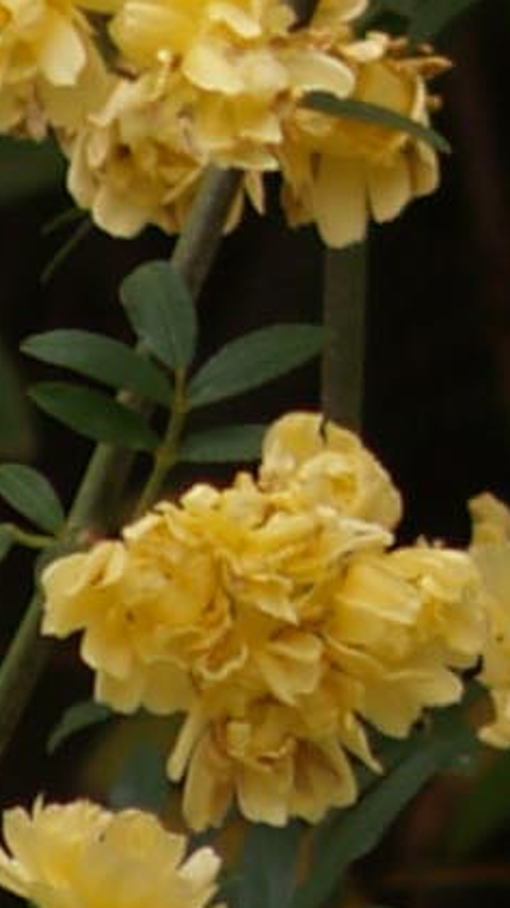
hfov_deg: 0.5
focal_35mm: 2493
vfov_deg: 0.9
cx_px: 853
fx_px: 59983
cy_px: -863
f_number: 4.5
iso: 100
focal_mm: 150
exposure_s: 1/250
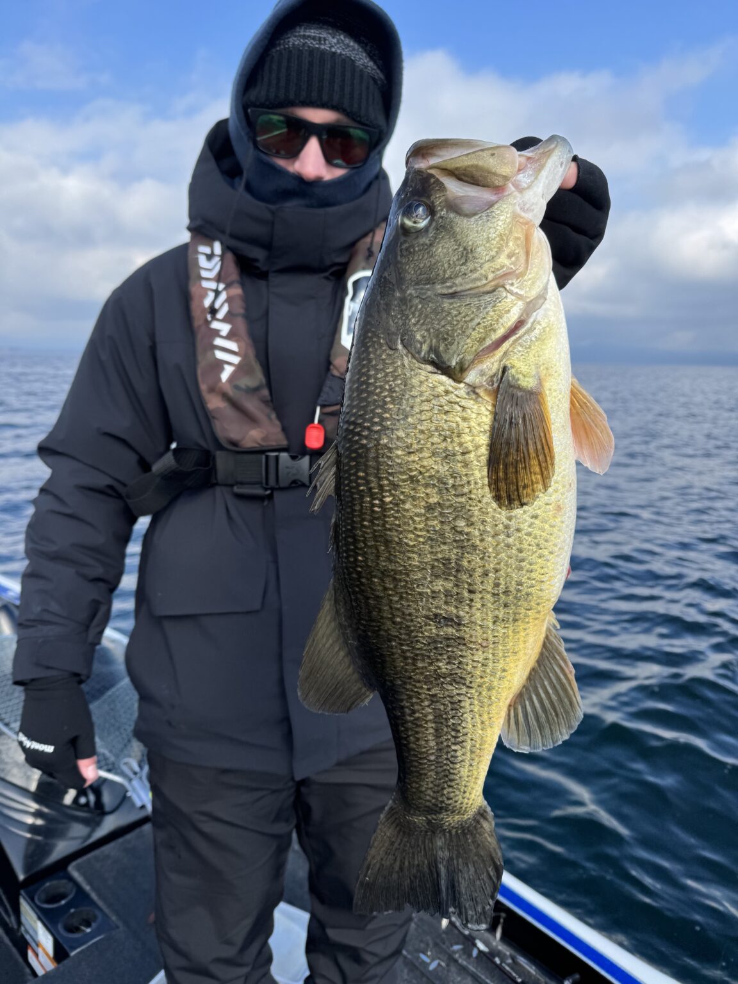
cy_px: 492
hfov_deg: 56.8
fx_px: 682
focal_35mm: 24
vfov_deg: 71.6
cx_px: 369
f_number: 1.78
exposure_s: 1/4950
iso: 80
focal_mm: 6.76
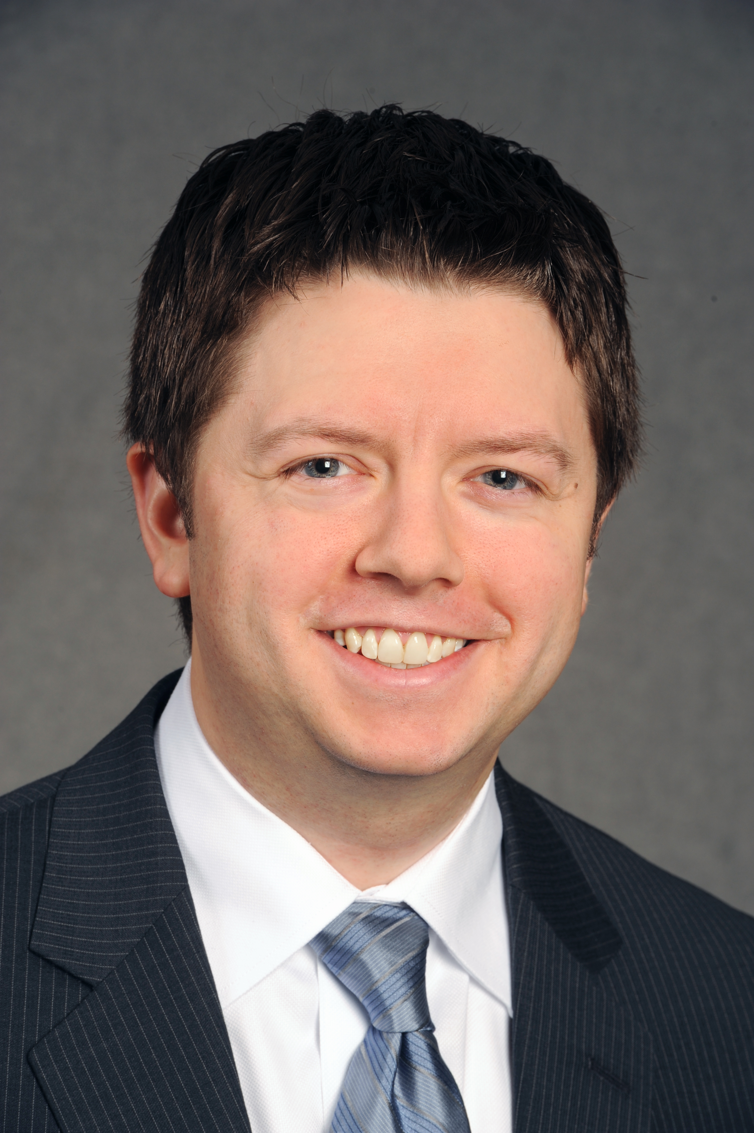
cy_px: 566
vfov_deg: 10.3
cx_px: 377
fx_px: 6291
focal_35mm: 200
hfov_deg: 6.9
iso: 200
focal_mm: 200
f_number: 13
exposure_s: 1/50
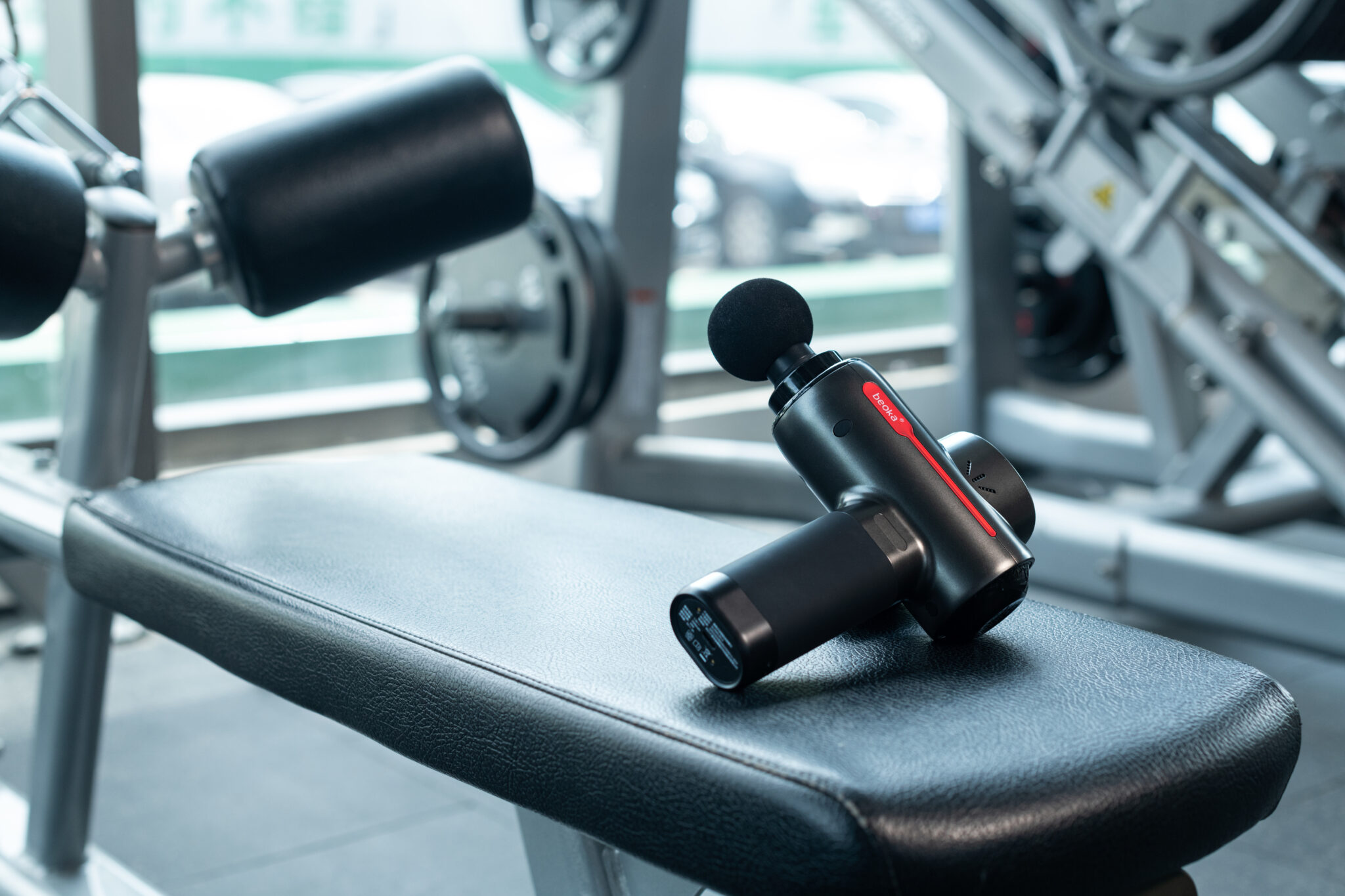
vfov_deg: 27.0
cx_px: 672
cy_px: 448
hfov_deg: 39.6
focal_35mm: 50
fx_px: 1868
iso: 320
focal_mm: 50
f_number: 4.5
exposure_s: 1/200
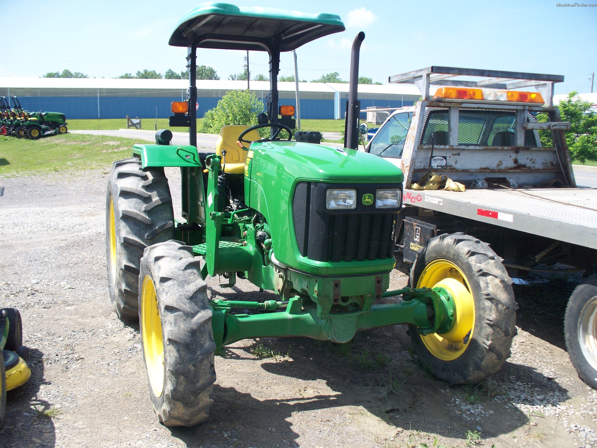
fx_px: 621
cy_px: 224
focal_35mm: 36
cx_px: 298
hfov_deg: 51.4
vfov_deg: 39.7
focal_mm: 7.54
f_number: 2.8
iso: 64
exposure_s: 1/500
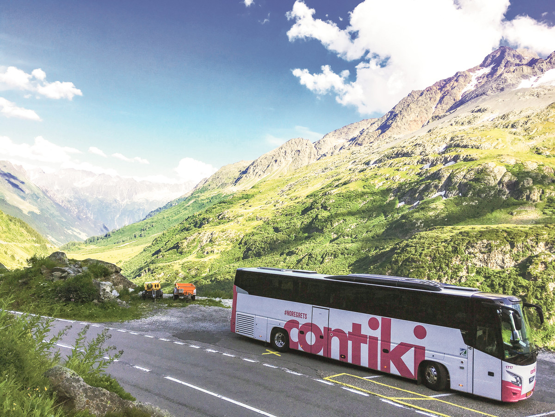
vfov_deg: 48.2
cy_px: 208
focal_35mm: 29
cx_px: 278
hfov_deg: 61.7
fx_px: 465
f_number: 2.2
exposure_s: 1/916
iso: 25
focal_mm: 4.15
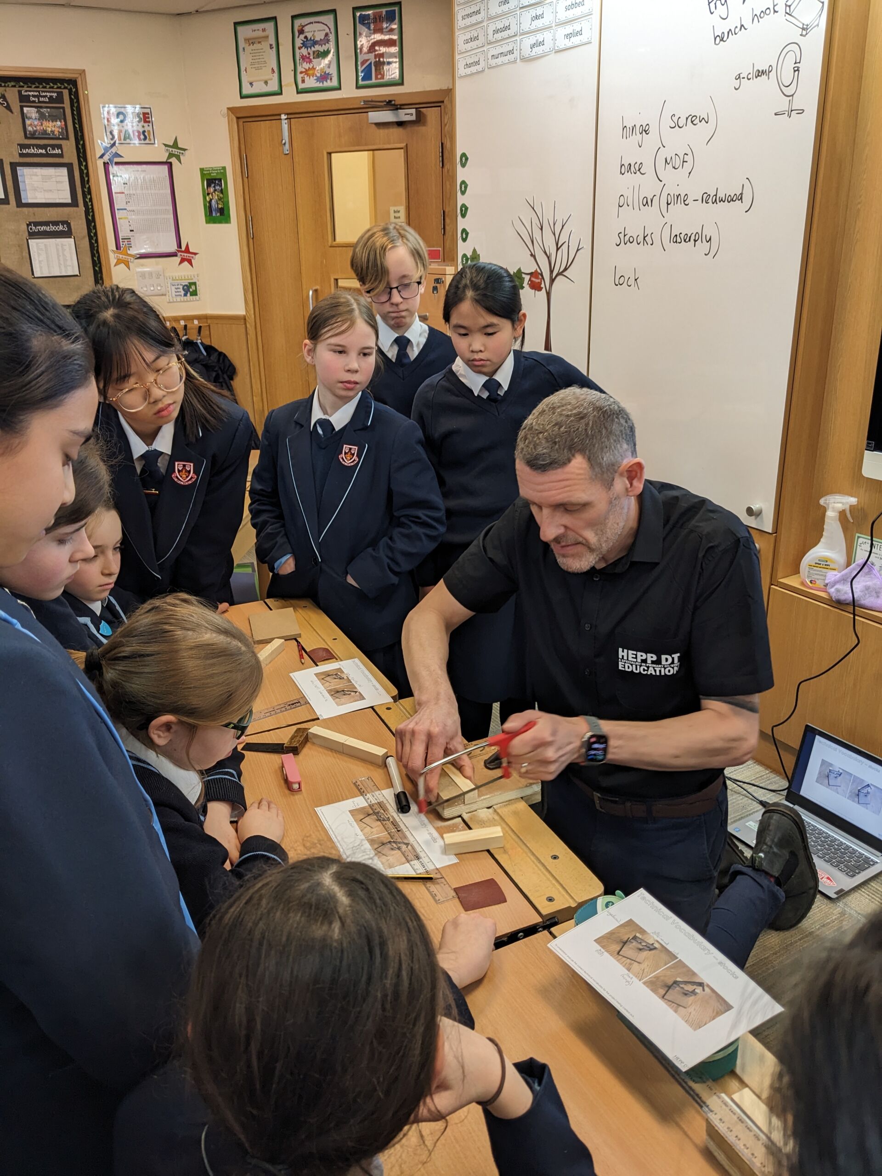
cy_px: 588
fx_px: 917
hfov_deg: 51.4
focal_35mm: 27
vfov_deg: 65.3
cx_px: 441
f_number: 1.73
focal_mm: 4.38
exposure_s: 1/49.9
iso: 80
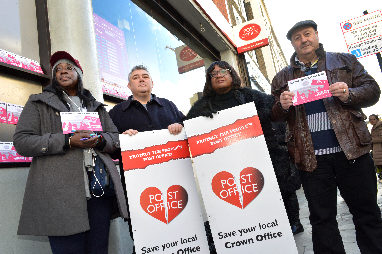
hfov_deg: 67.4
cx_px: 191
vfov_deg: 47.8
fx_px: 286
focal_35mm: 27
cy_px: 127
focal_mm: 18
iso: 800
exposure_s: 1/160
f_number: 8
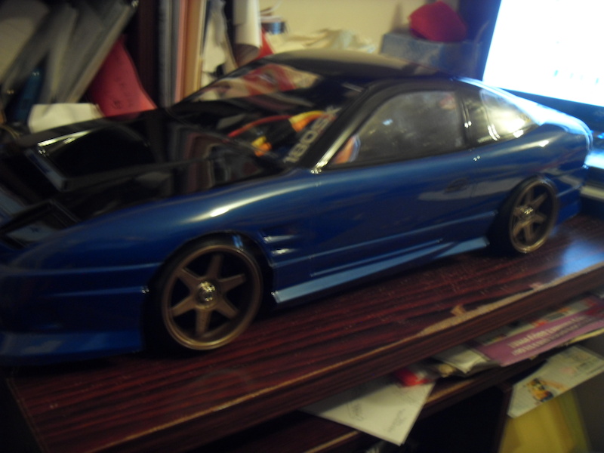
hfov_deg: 47.9
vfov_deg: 36.8
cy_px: 226
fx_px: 680
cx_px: 302
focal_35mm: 39
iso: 200
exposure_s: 1
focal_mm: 6.6
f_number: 3.5
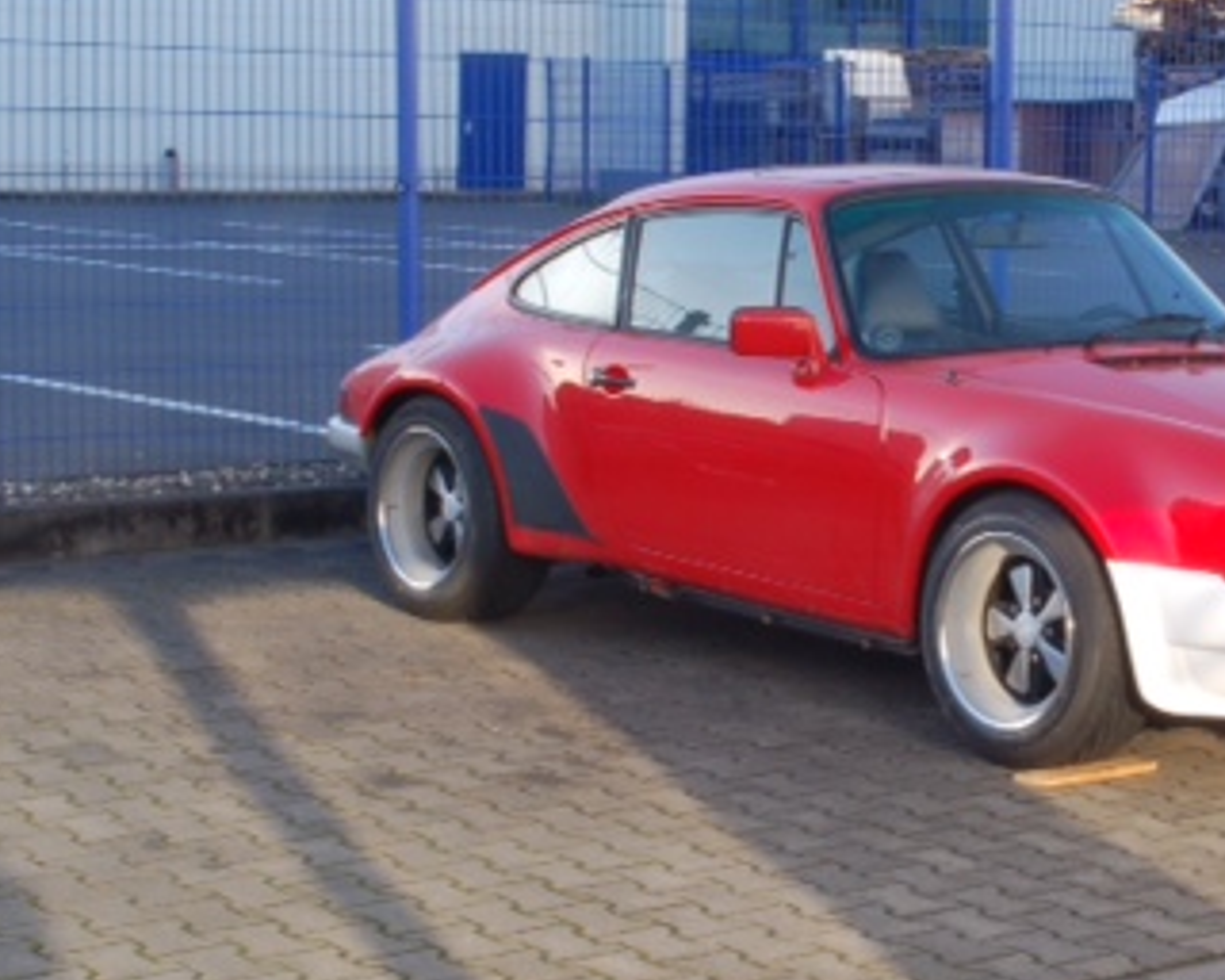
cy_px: 352
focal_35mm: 90
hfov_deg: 21.0
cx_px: 957
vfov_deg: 17.1
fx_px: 3263
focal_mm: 32
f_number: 32
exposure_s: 1/5
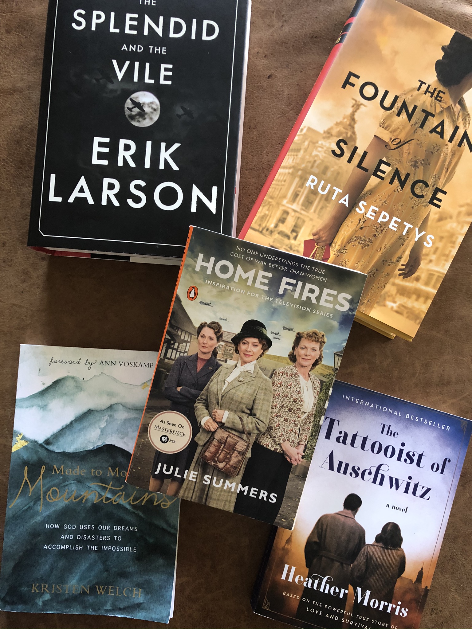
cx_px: 236
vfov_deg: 63.4
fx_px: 509
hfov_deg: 49.7
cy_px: 314
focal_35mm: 28
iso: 80
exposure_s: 1/15
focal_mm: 4
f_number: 1.8
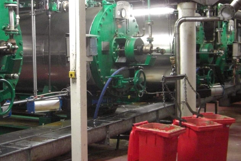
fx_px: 428
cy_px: 76
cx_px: 88
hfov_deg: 31.3
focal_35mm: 64
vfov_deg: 21.2
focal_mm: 7.9
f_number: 2.8
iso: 800
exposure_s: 1/30
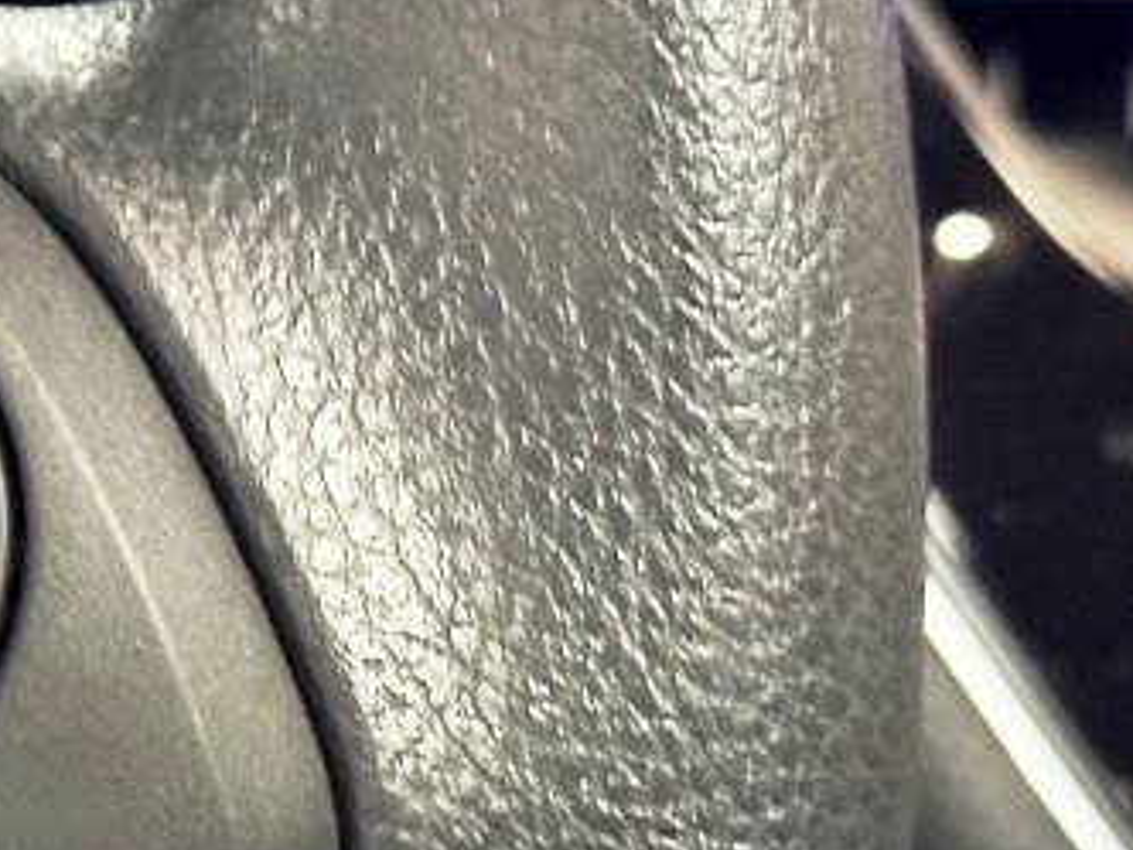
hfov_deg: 12.9
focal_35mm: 148
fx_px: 4844
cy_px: 563
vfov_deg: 10.0
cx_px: -300
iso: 640
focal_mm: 6.86
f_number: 1.78
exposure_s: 1/24
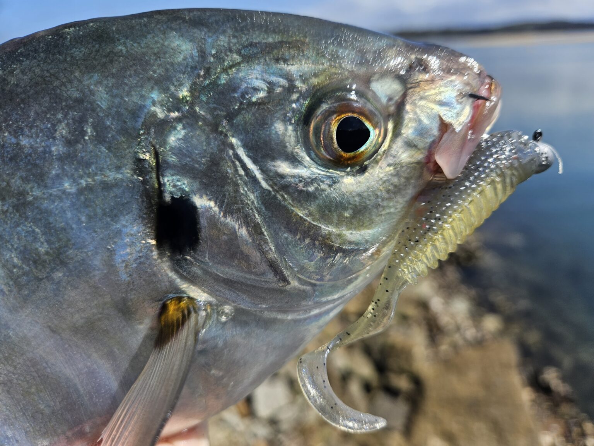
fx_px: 395
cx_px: 297
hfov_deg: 73.9
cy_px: 223
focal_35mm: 23
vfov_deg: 58.9
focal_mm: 5.4
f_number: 1.8
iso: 25
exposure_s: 1/1567
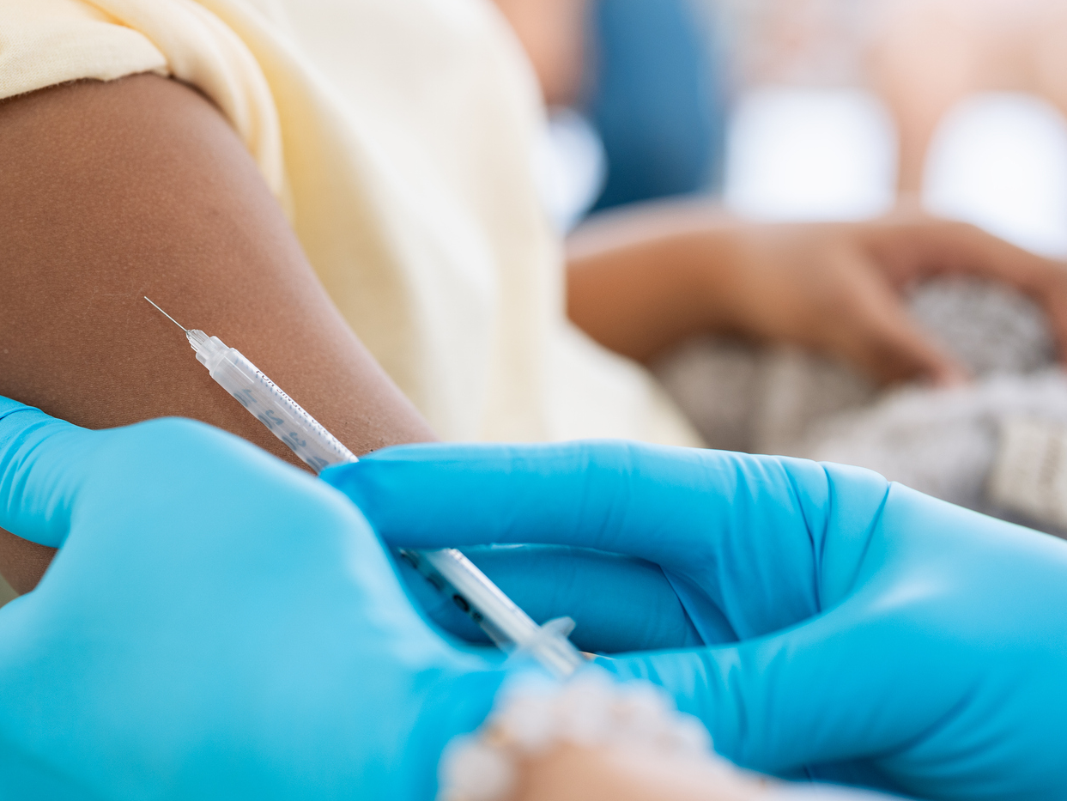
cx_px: 290
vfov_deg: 17.9
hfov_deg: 23.6
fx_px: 2528
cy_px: 201
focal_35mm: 82
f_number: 2.8
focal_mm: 50
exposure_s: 1/160
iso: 320
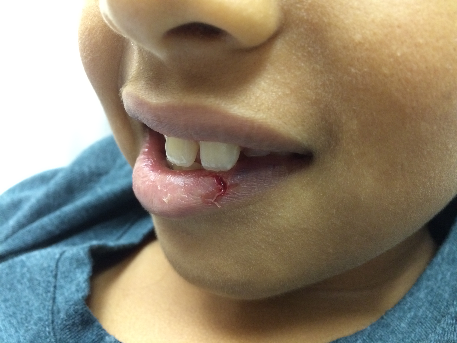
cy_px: 172
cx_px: 228
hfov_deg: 61.7
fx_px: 383
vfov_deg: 48.2
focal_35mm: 29
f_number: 2.2
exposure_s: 1/17
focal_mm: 4.15
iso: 250
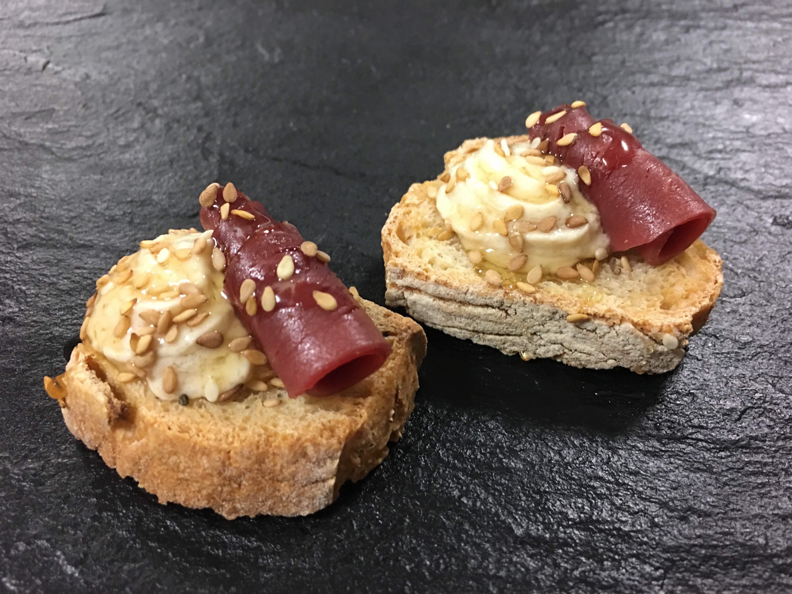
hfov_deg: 61.7
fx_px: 664
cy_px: 297
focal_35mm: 29
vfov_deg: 48.2
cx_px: 396
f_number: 2.2
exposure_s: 1/8
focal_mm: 4.15
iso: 100
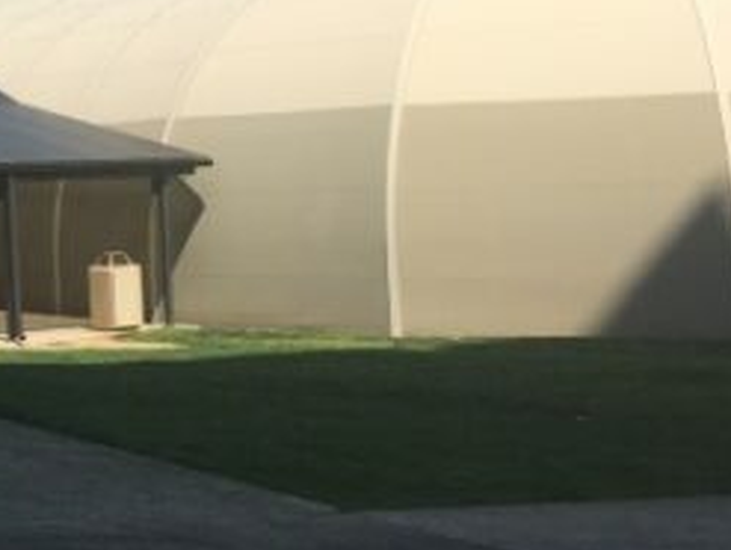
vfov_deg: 16.3
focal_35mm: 90
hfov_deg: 20.8
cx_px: -62
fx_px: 1903
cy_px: 89
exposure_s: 1/2825
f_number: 2.2
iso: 32
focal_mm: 4.15
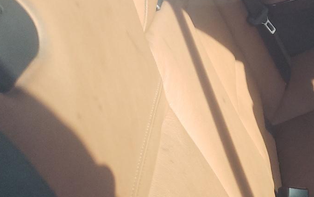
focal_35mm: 65
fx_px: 556
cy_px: 5
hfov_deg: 30.0
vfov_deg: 19.5
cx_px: 291
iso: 181
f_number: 1.5
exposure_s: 1/50
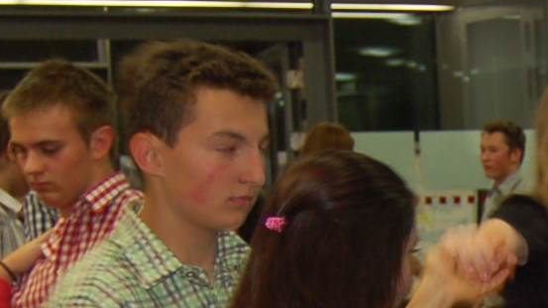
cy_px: 494
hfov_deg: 13.8
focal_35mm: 147
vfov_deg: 8.0
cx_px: 793
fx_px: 2138
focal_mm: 23
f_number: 3.8
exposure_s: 1/60
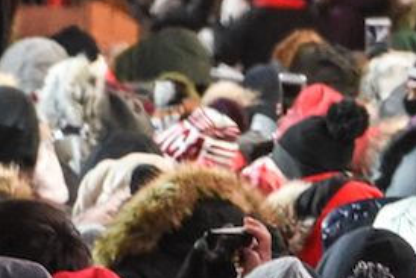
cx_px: 304
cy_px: 109
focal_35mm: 1182
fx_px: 13665
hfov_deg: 1.7
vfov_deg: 1.2
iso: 6400
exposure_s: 1/500
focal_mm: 200
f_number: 10
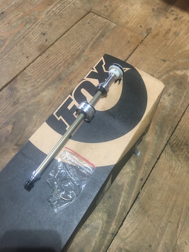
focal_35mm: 29
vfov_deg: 61.7
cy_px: 126
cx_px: 94
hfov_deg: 48.2
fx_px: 211
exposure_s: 1/30
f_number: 2.2
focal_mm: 4.15
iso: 100
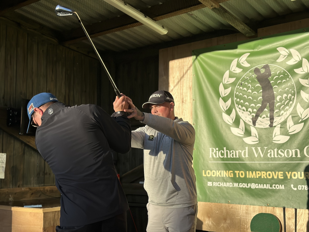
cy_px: 116
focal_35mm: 48
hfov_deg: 39.7
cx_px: 154
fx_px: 428
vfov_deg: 30.3
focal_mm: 6.86
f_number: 1.78
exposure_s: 1/4566
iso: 80
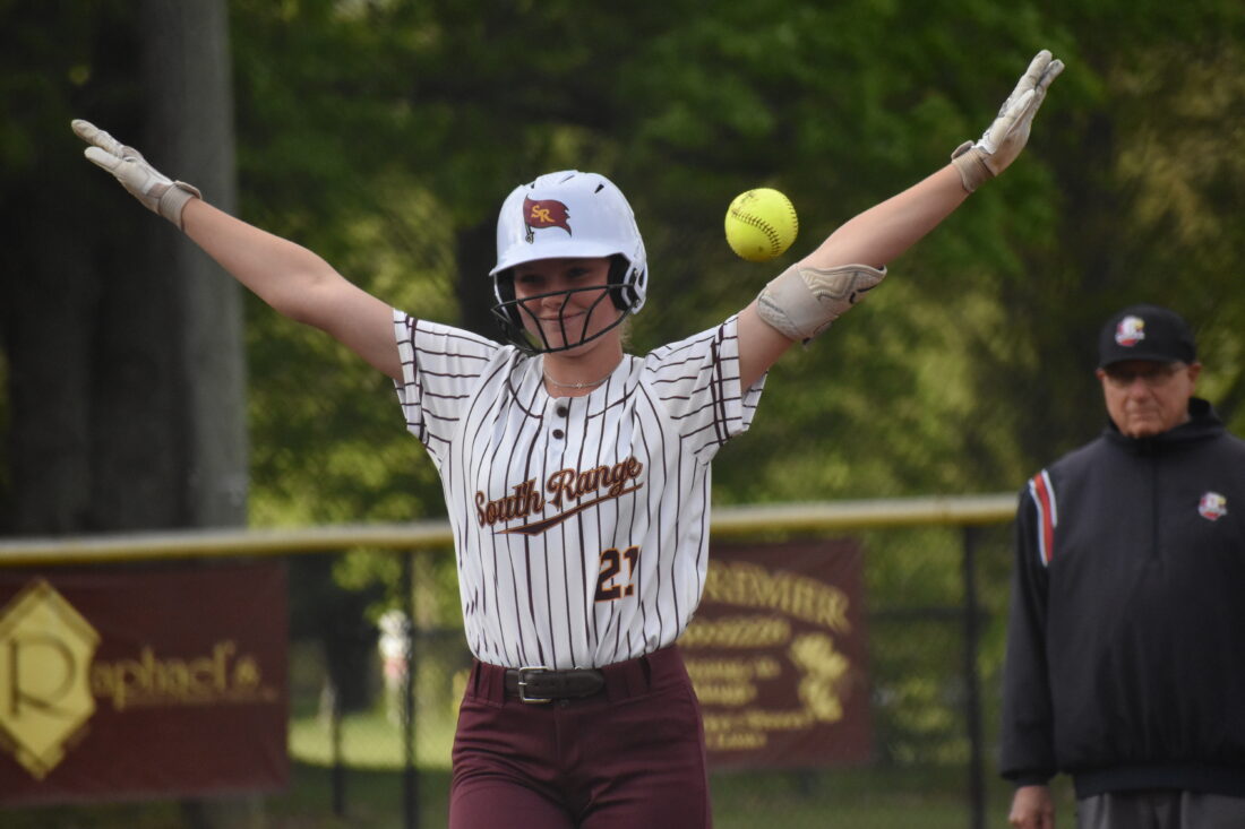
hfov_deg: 6.2
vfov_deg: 4.2
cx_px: 622
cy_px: 414
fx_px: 11410
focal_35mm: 330
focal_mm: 220
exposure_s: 1/4000
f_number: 5.6
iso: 2800
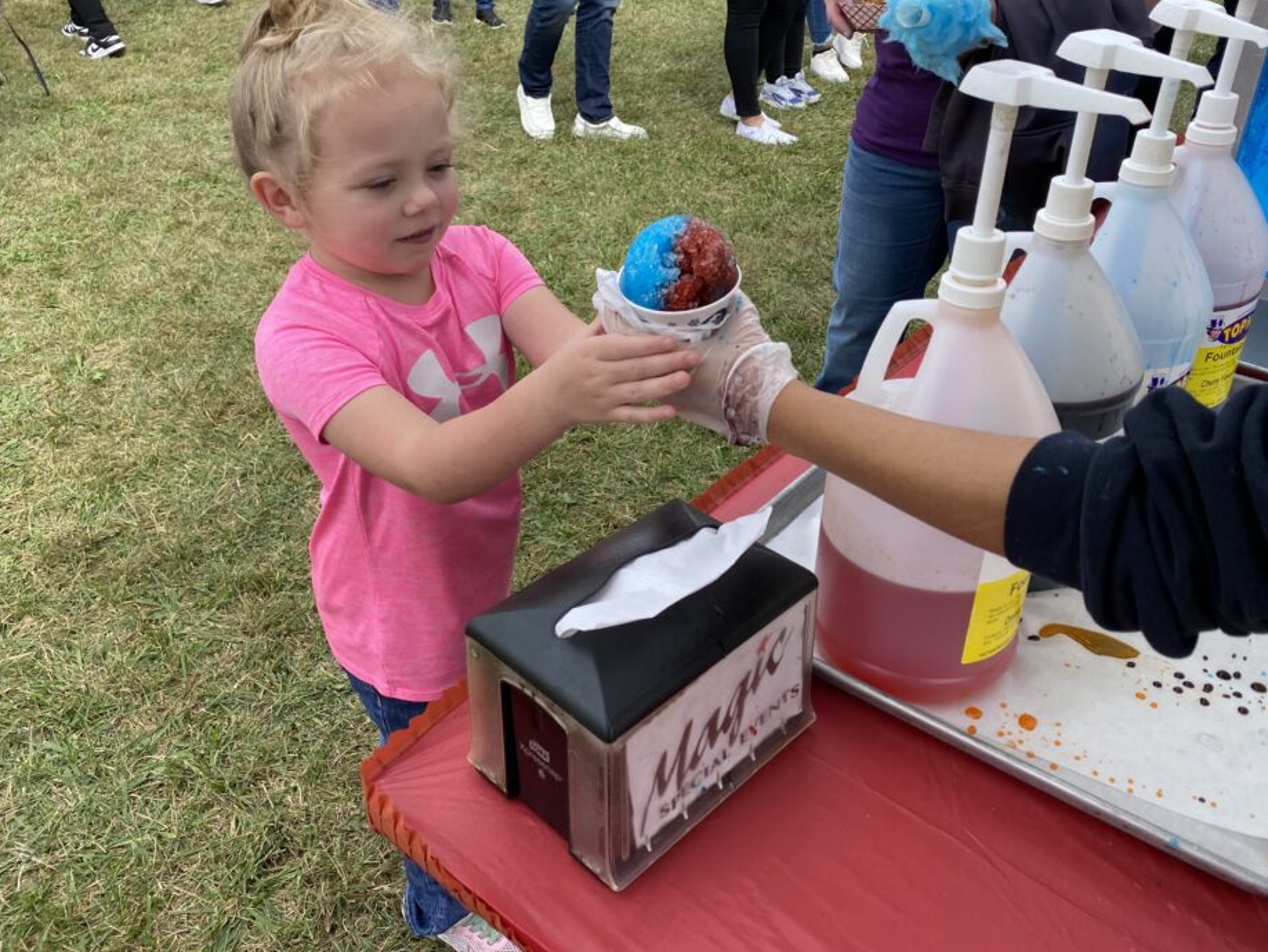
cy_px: 423
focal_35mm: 29
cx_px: 649
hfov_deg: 61.6
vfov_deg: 48.2
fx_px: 1063
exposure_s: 1/965
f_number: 1.8
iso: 32
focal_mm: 4.25
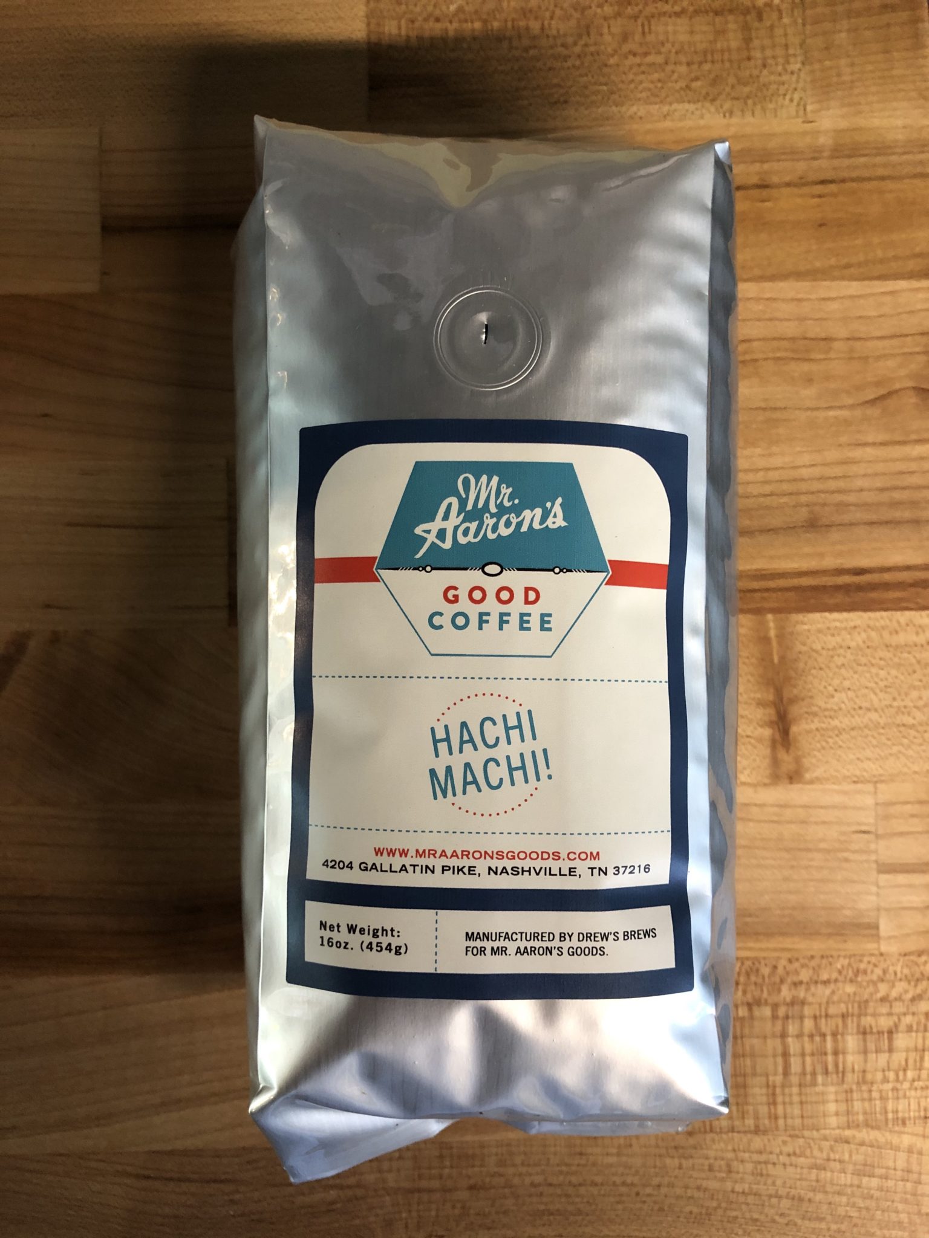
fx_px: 1002
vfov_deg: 63.4
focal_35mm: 28
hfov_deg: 49.7
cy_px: 619
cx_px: 464
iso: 64
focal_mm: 4
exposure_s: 1/15
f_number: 1.8
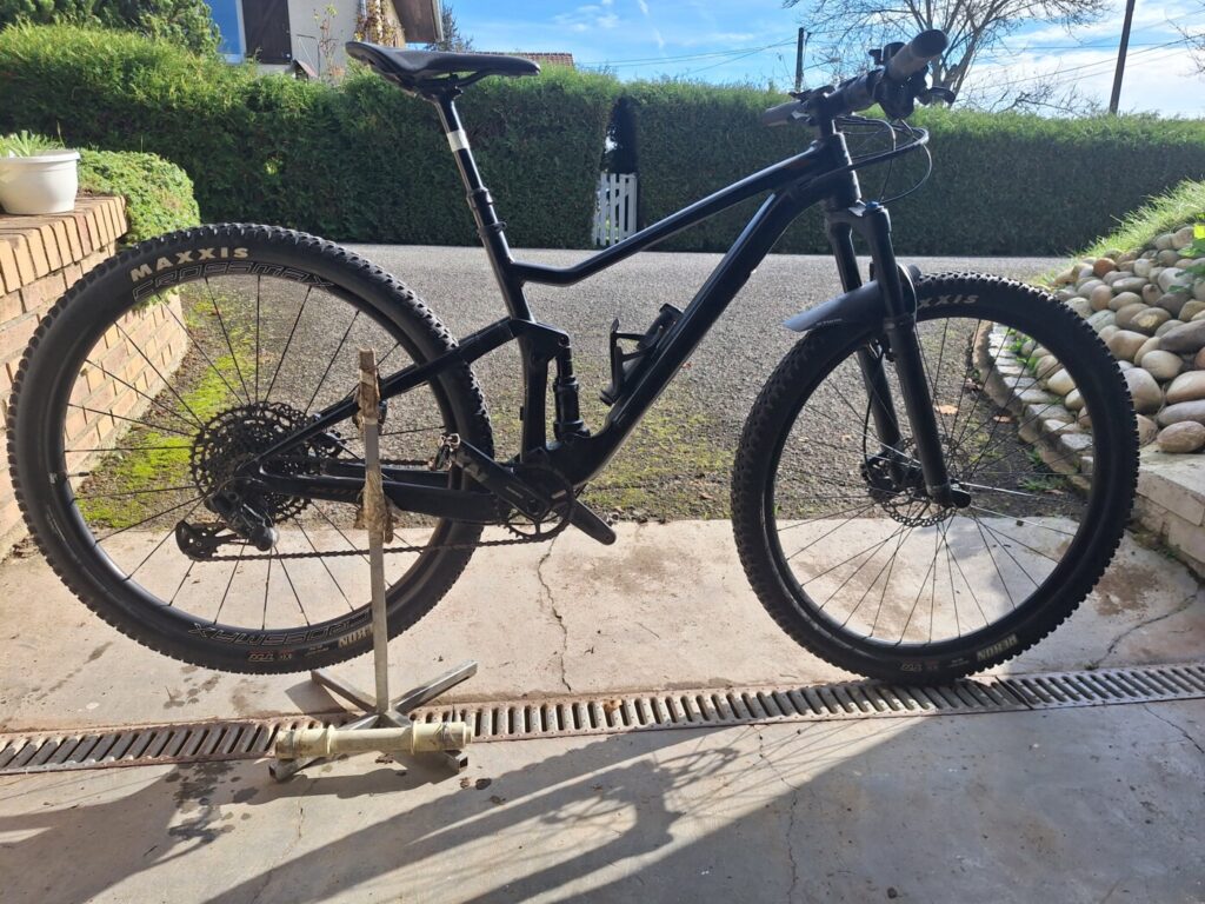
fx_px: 801
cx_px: 602
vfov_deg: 58.9
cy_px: 452
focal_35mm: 23
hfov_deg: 73.9
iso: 40
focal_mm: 5.54
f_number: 1.8
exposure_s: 1/2049
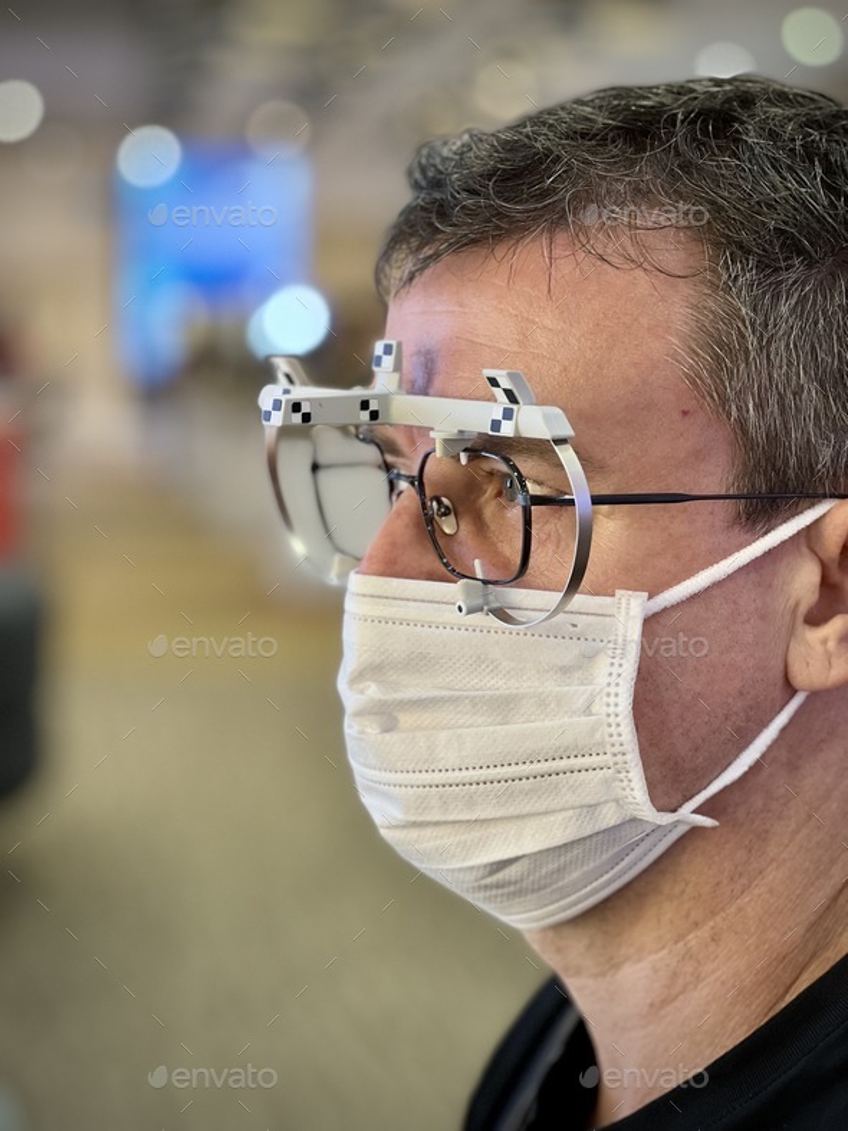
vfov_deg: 25.3
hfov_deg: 19.1
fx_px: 2516
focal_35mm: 77
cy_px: 566
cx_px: 424
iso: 160
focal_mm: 9
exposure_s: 1/33
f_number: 2.8
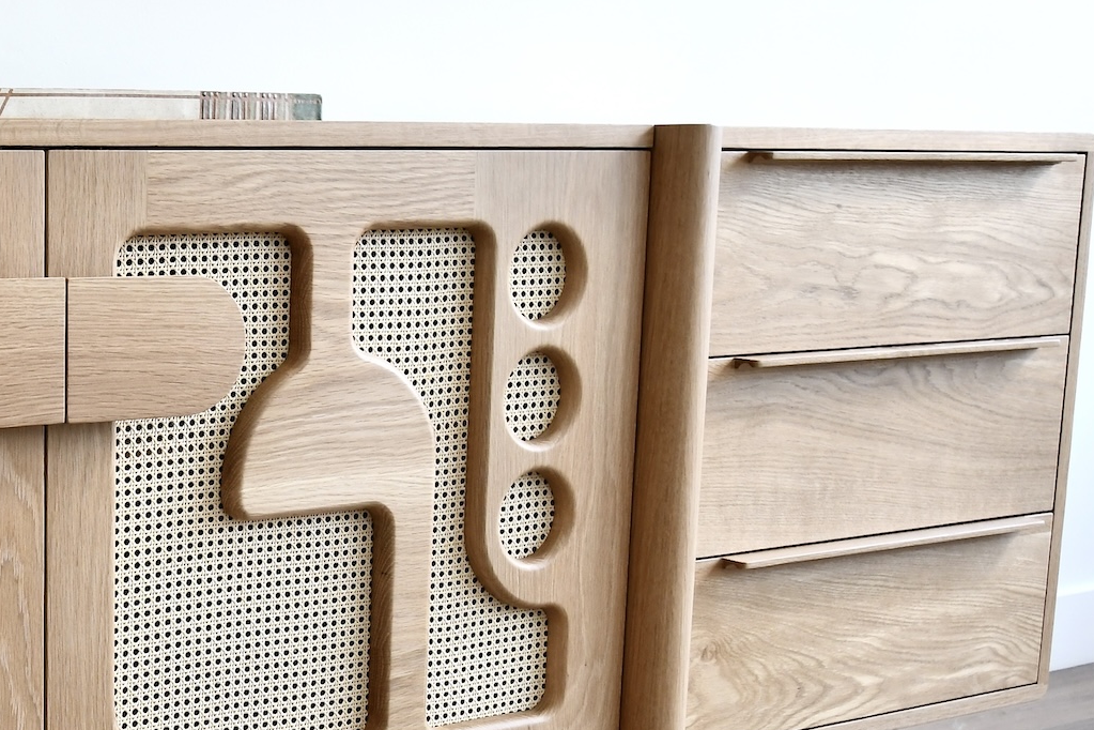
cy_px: 536
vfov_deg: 20.5
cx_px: 53
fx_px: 2006
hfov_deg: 28.9
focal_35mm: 66
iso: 500
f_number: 5.6
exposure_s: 1/25
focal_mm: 20
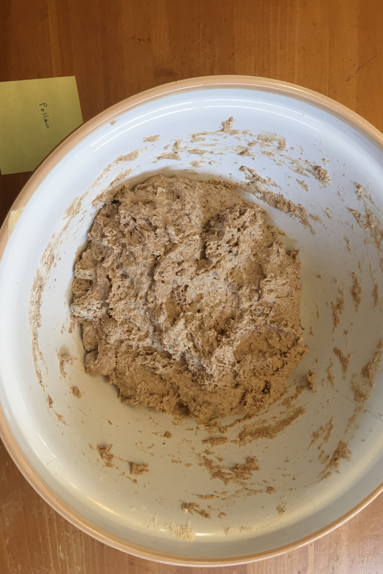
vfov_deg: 58.7
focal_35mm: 32
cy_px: 286
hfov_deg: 41.1
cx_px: 202
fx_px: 511
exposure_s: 1/30
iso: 64
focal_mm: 4.15
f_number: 2.2
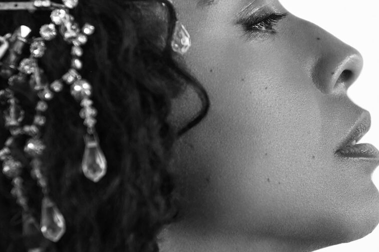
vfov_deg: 10.7
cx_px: 234
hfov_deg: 16.0
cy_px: 159
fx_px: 1347
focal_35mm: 128
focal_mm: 62
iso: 1250
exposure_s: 1/160
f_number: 4
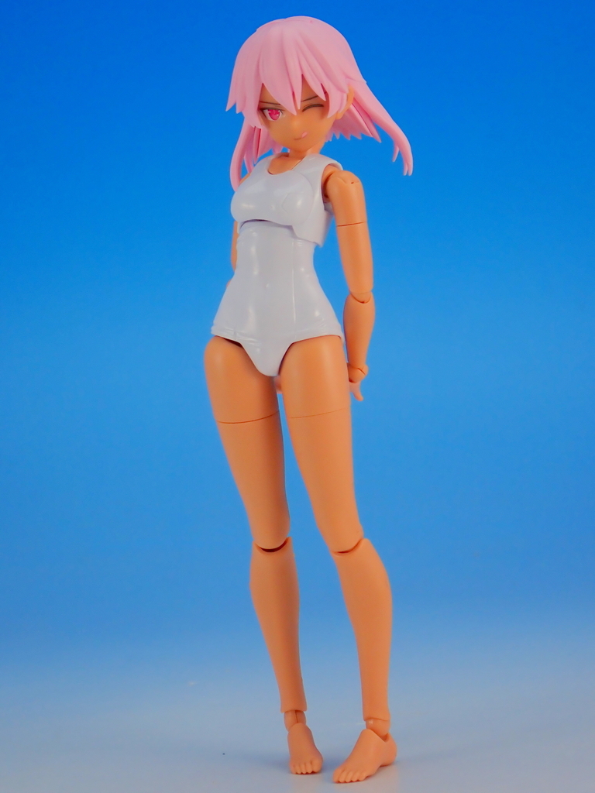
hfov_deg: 14.8
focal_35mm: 100
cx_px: 298
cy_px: 396
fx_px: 2292
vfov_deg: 19.6
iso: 100
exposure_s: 1/30
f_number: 4.9
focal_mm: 18
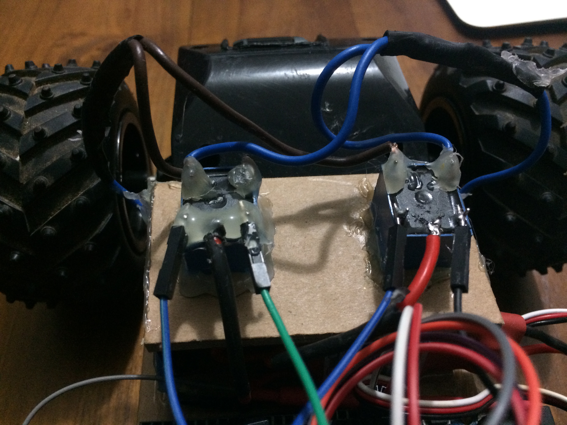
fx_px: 475
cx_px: 284
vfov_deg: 48.2
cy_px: 212
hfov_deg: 61.7
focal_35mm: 29
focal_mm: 4.15
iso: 320
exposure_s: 1/25
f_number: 2.2
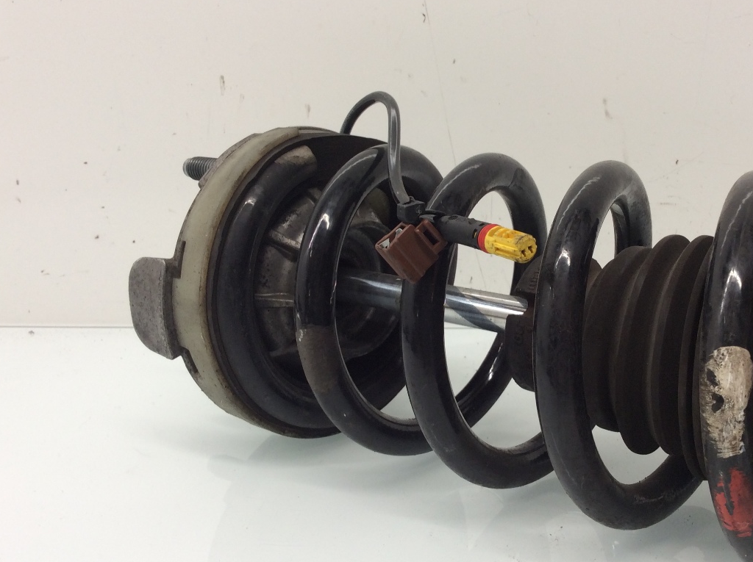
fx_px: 869
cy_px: 261
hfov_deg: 46.6
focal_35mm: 40
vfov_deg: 35.9
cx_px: 451
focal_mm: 3.3
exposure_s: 1/40
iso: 32
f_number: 2.4
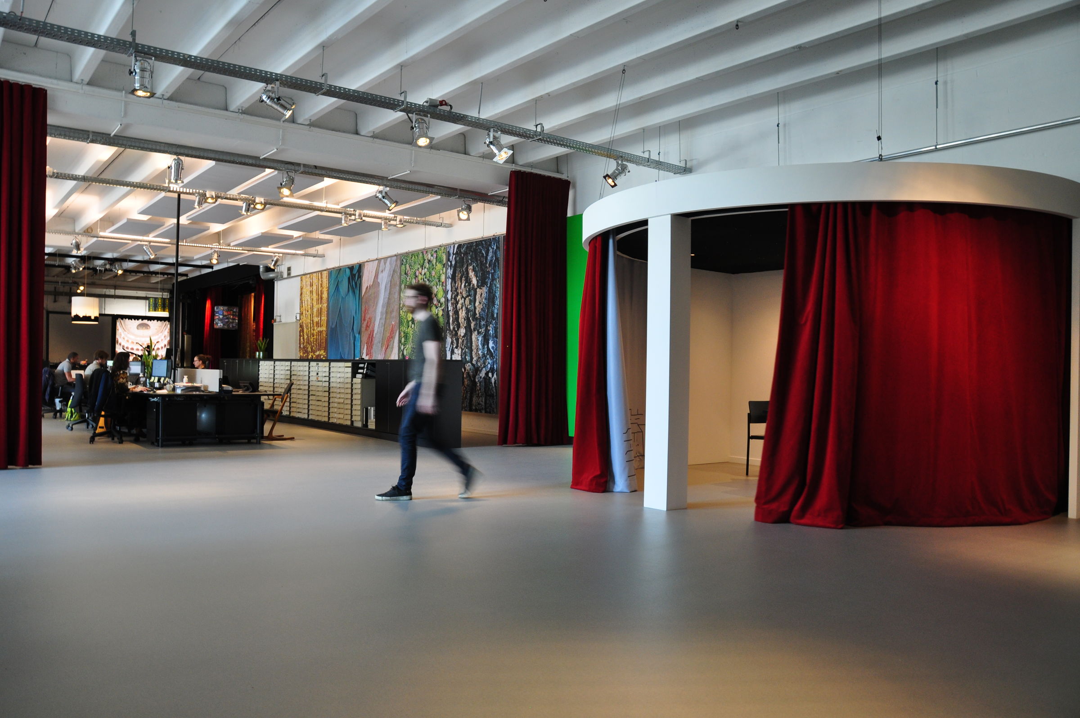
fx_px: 809
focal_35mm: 27
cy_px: 359
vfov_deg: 47.8
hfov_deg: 67.4
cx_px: 540
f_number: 6.3
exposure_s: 1/15
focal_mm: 18
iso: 450
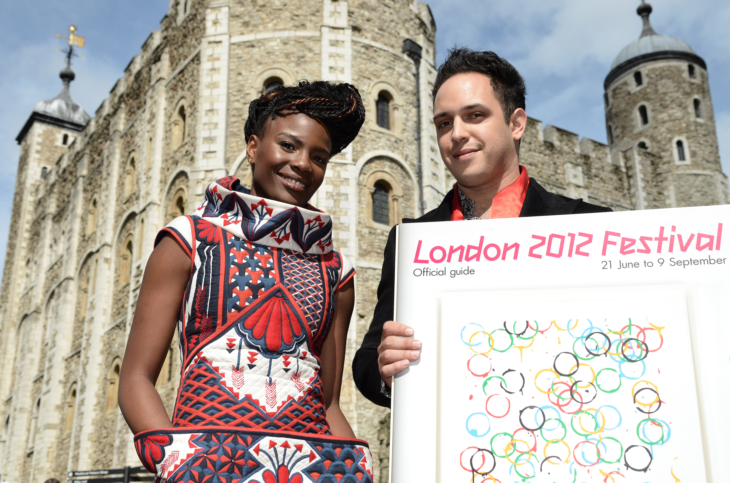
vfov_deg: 31.8
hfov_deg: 46.5
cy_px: 242
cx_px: 365
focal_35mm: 42
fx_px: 850
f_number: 5.6
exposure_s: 1/2000
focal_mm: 28
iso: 400
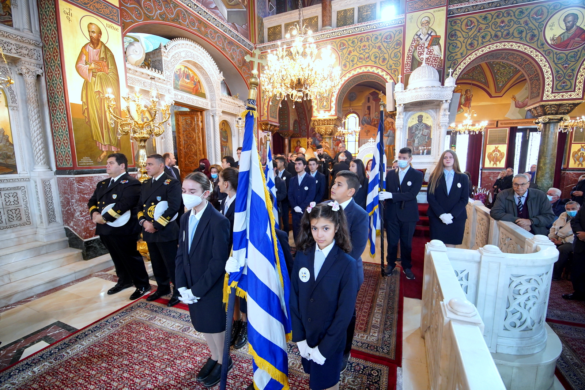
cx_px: 292
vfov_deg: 77.3
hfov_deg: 100.4
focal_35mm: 15
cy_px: 195
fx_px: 244
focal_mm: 15
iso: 1600
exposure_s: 1/160
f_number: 3.5
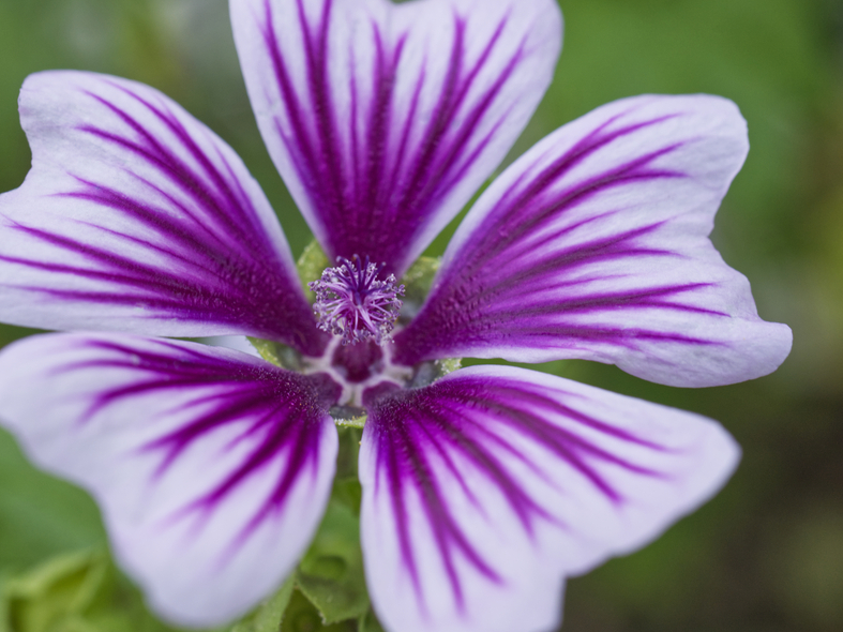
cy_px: 313
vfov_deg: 26.6
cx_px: 373
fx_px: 1339
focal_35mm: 55
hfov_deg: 34.9
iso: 400
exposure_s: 1/320
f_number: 6.3
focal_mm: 50
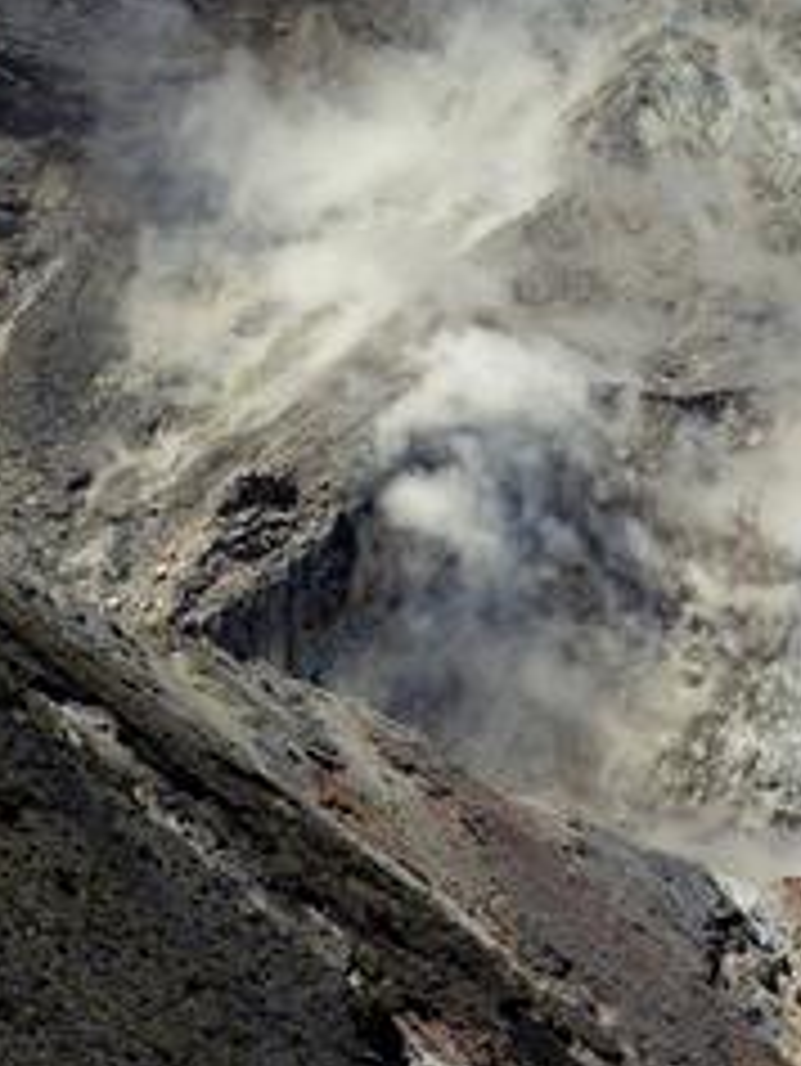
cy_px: 187
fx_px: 6966
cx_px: 878
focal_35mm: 226
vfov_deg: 8.7
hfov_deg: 6.6
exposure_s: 1/500
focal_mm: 58
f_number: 5.6
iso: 100
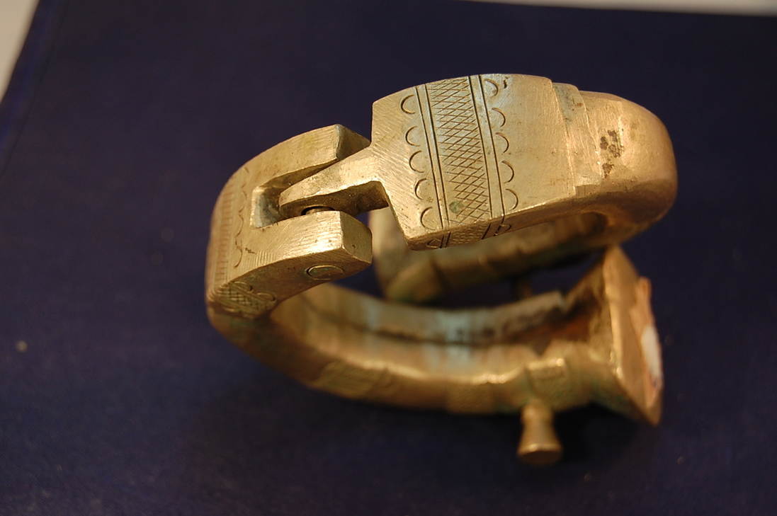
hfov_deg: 26.0
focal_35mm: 78
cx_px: 388
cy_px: 258
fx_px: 1682
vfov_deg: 17.5
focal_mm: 52
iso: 400
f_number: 5.6
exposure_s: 1/60
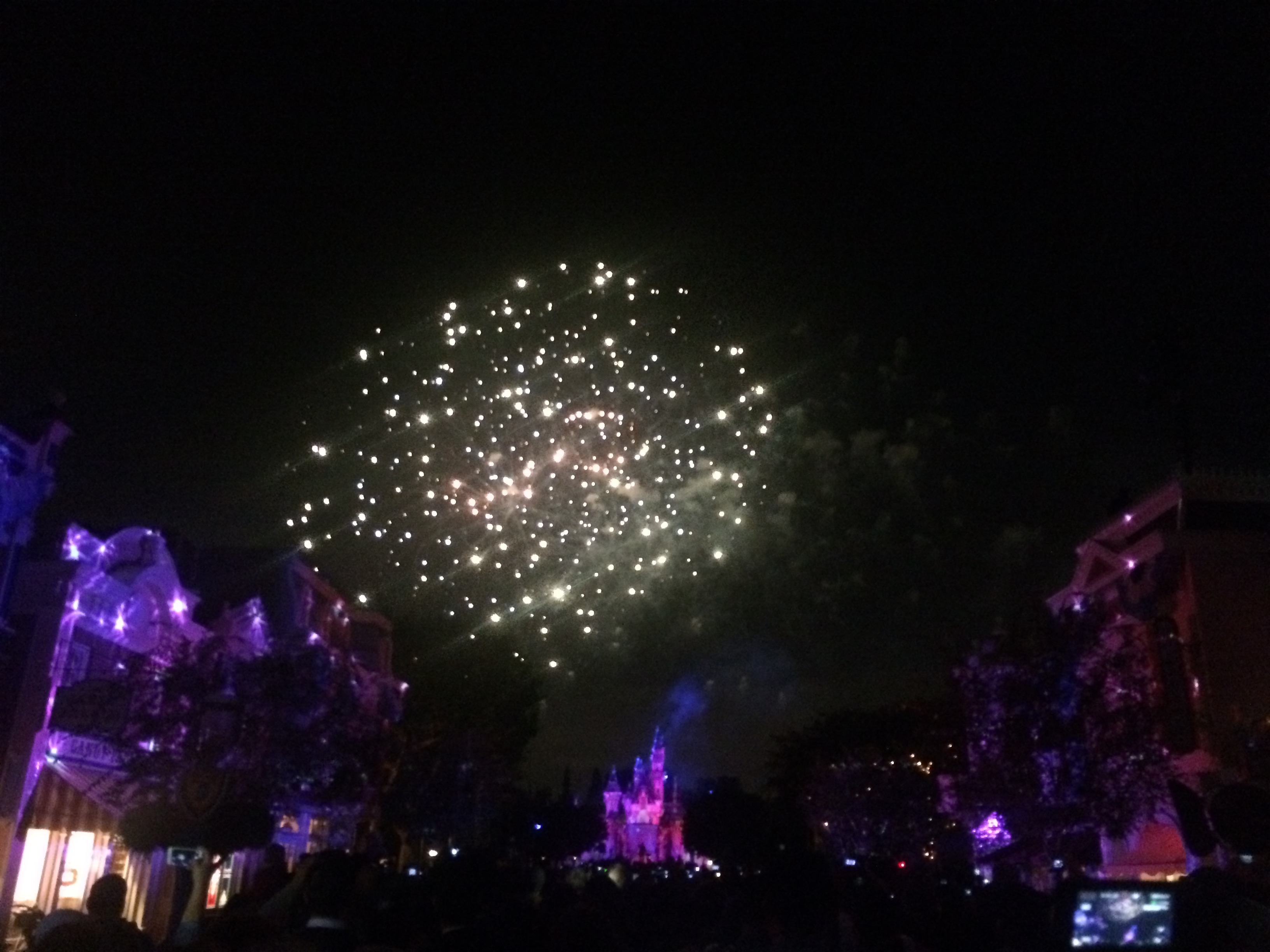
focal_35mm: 29
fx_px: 1064
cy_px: 476
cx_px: 635
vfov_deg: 48.2
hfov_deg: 61.7
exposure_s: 1/15
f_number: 2.2
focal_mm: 4.15
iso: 800
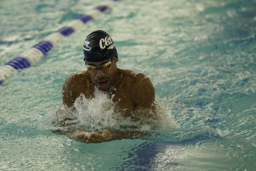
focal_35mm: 151
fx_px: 1073
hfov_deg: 13.6
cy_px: 82
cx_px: 116
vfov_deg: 9.1
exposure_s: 1/1000
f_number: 3.2
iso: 1600
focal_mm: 132
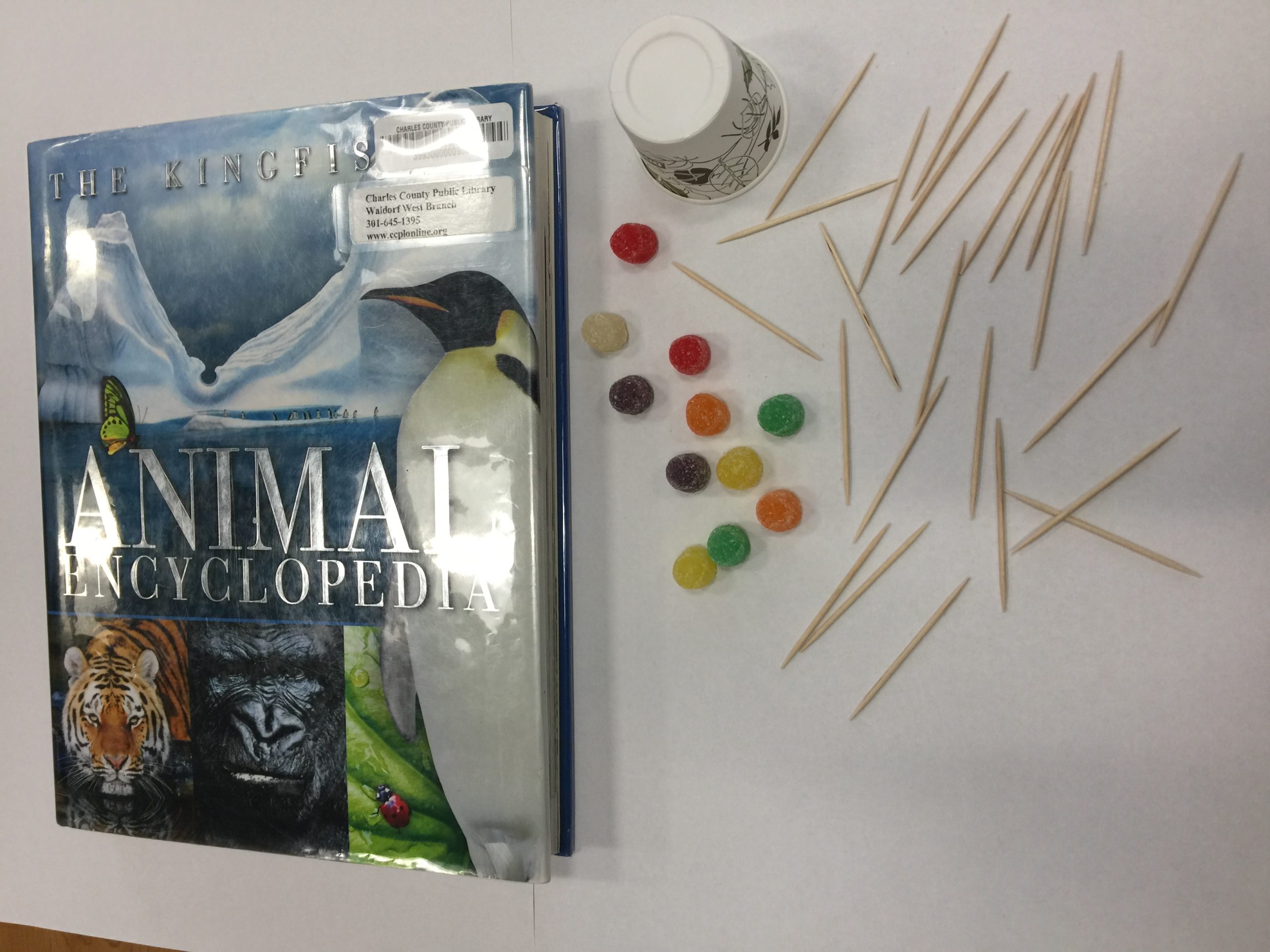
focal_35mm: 29
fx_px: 1064
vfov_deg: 48.2
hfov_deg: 61.7
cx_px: 635
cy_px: 476
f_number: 2.2
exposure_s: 1/40
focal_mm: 4.15
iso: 32
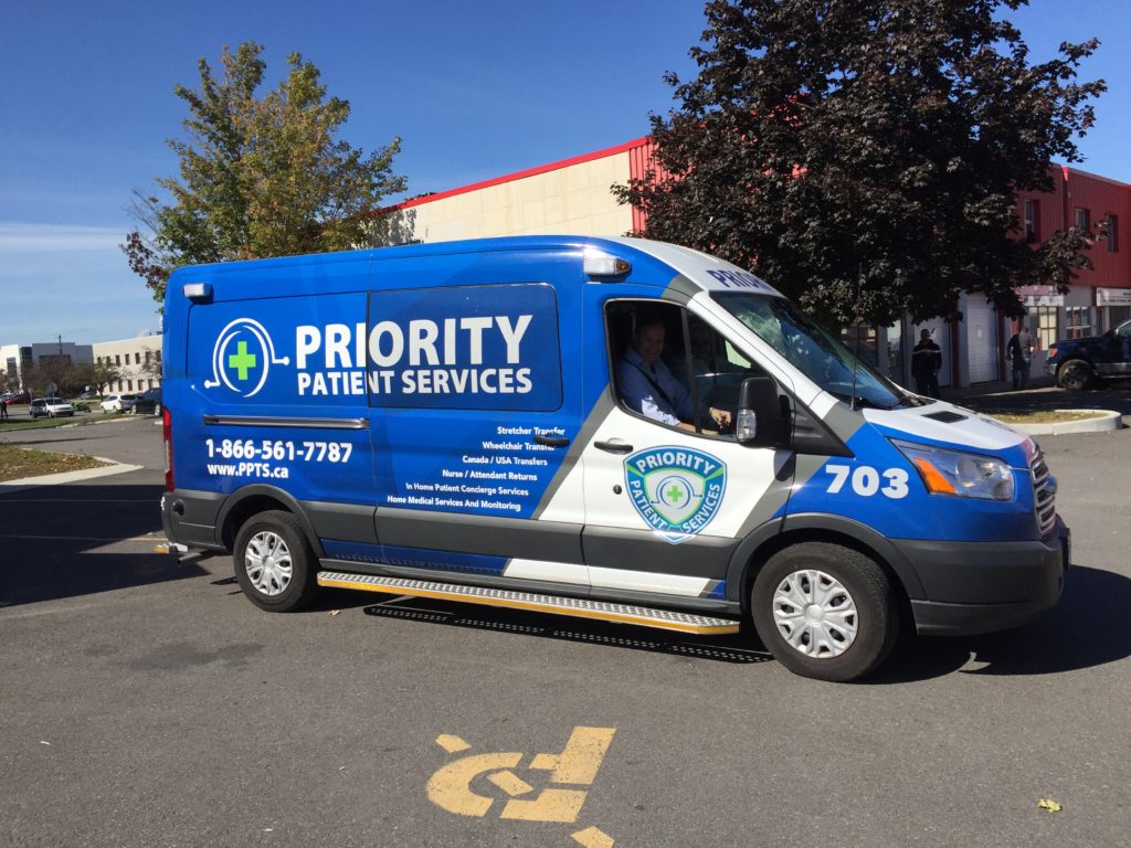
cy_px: 424
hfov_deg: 61.7
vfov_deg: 48.2
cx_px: 566
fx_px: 948
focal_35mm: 29
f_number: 2.2
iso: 32
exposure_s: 1/3597
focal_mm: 4.15
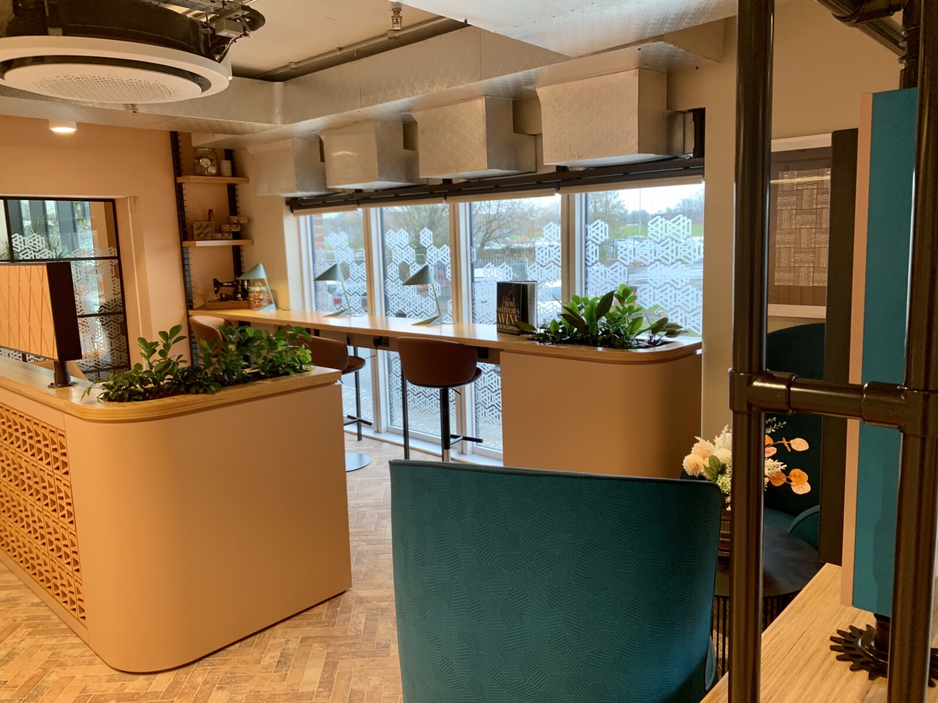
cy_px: 352
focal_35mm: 26
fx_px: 705
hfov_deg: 67.3
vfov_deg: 53.1
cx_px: 469
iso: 64
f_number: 1.8
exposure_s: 1/50
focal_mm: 4.25
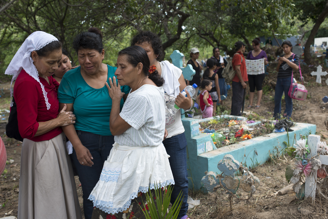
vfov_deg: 37.9
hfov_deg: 54.4
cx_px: 164
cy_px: 110
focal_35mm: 35
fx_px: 319
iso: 100
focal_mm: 35
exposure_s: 1/125
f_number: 4.5
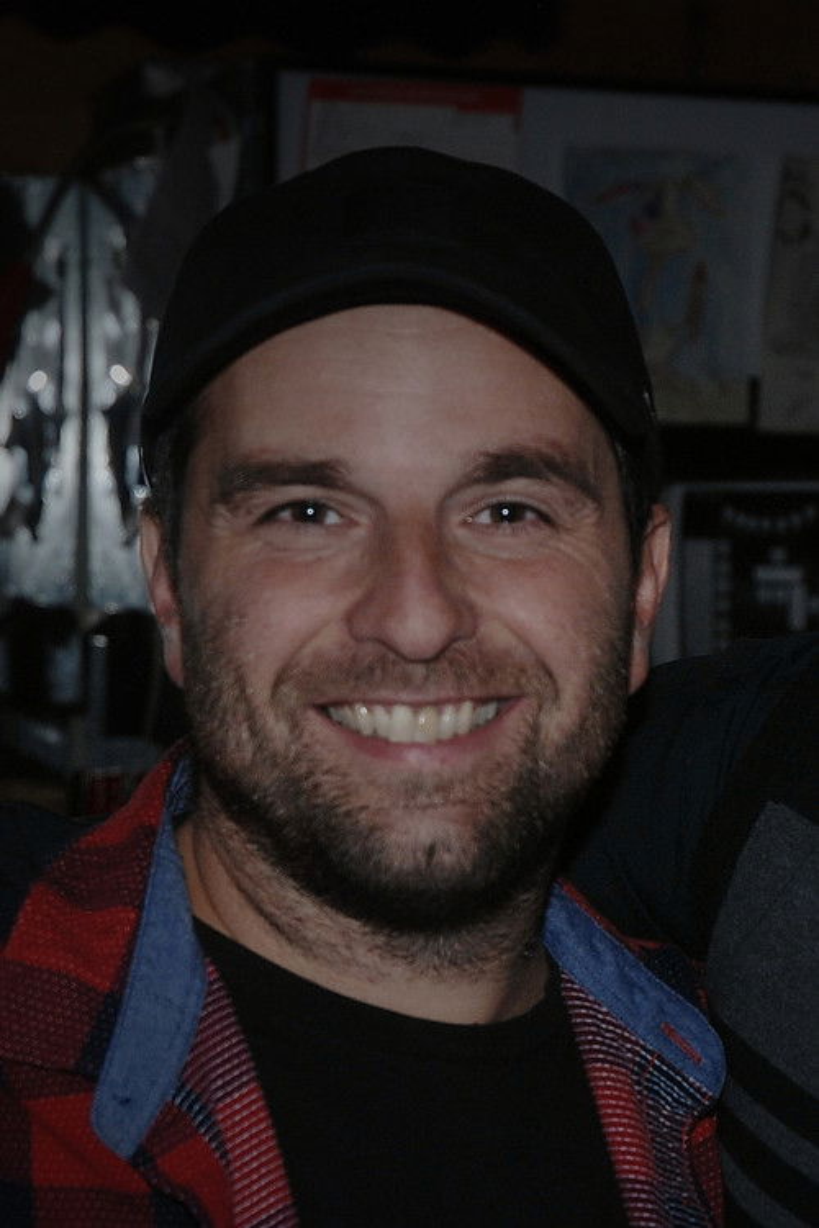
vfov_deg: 28.1
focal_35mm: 72
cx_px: 410
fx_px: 2457
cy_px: 614
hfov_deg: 18.9
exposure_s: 1/60
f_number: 4.5
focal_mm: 48
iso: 125
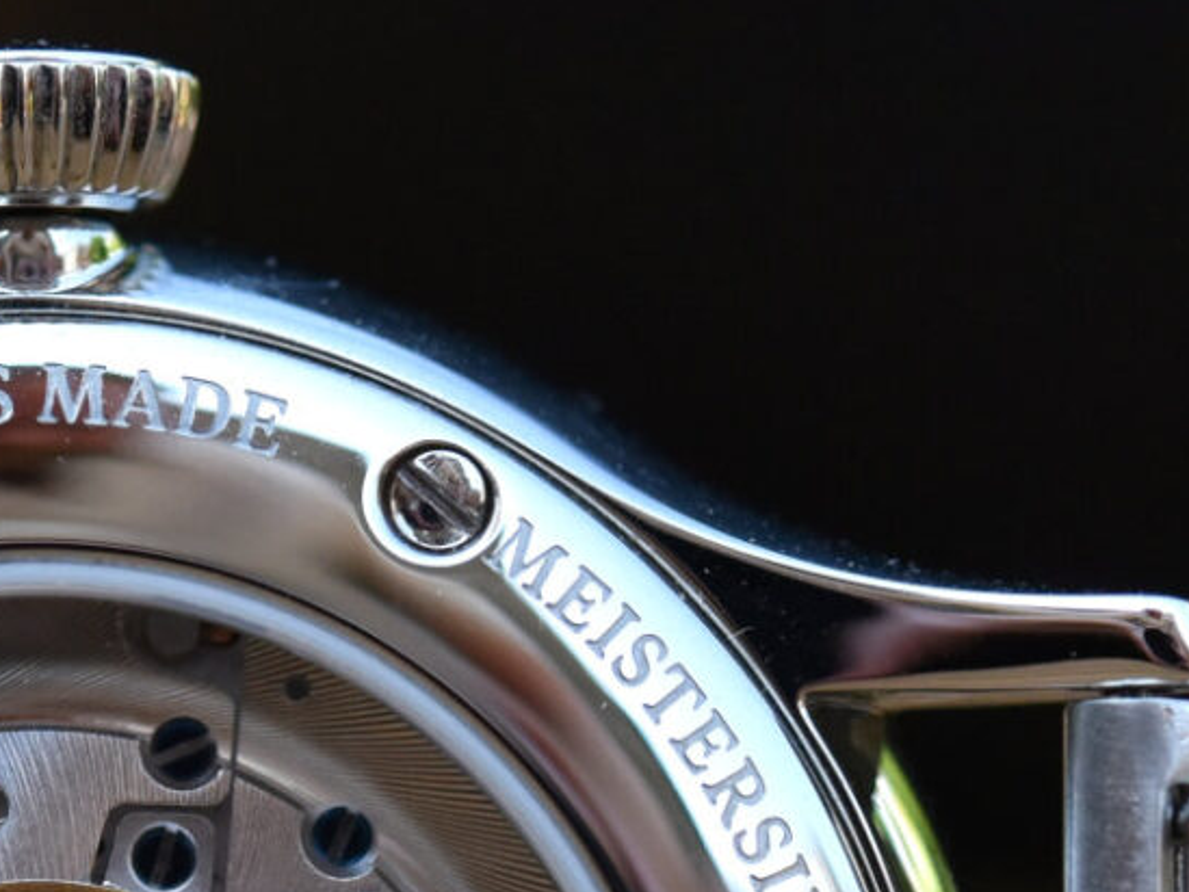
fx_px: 7386
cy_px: 1092
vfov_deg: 6.9
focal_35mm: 215
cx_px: 19
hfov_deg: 9.1
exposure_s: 1/2500
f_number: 5.6
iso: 2000
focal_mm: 60
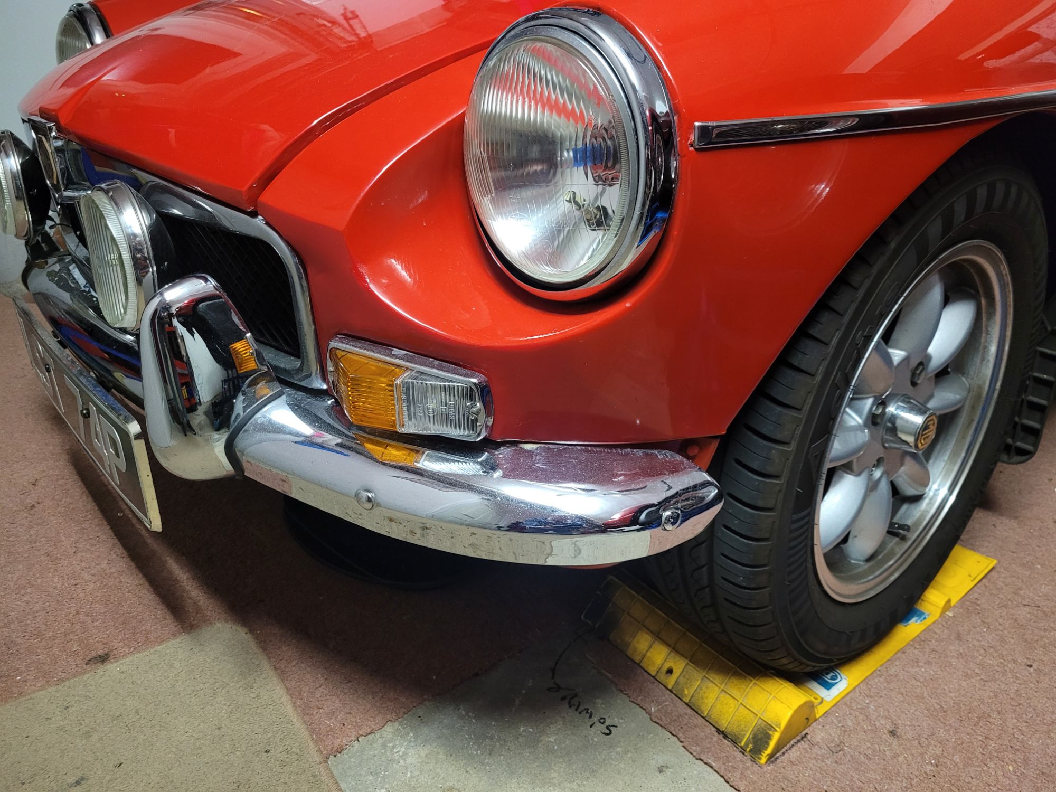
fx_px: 793
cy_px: 396
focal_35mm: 26
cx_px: 528
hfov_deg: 67.3
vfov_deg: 53.1
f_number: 1.8
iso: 500
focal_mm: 5.4
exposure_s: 1/50
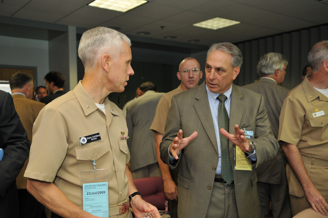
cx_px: 164
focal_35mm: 36
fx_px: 328
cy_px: 109
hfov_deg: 53.2
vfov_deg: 36.8
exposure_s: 1/100
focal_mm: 24
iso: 400
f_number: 2.8
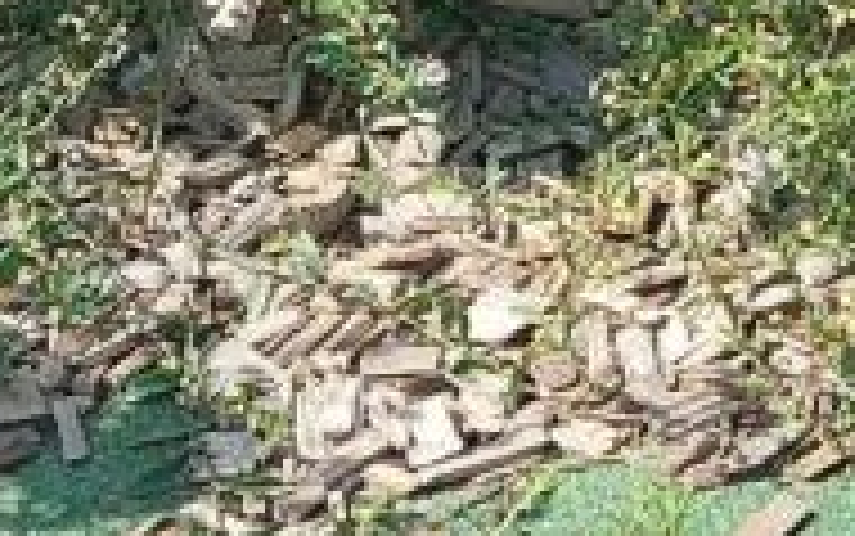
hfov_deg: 11.7
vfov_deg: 7.2
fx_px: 3940
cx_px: 1406
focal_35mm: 169
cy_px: -892
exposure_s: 1/365
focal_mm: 5.23
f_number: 1.8
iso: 32
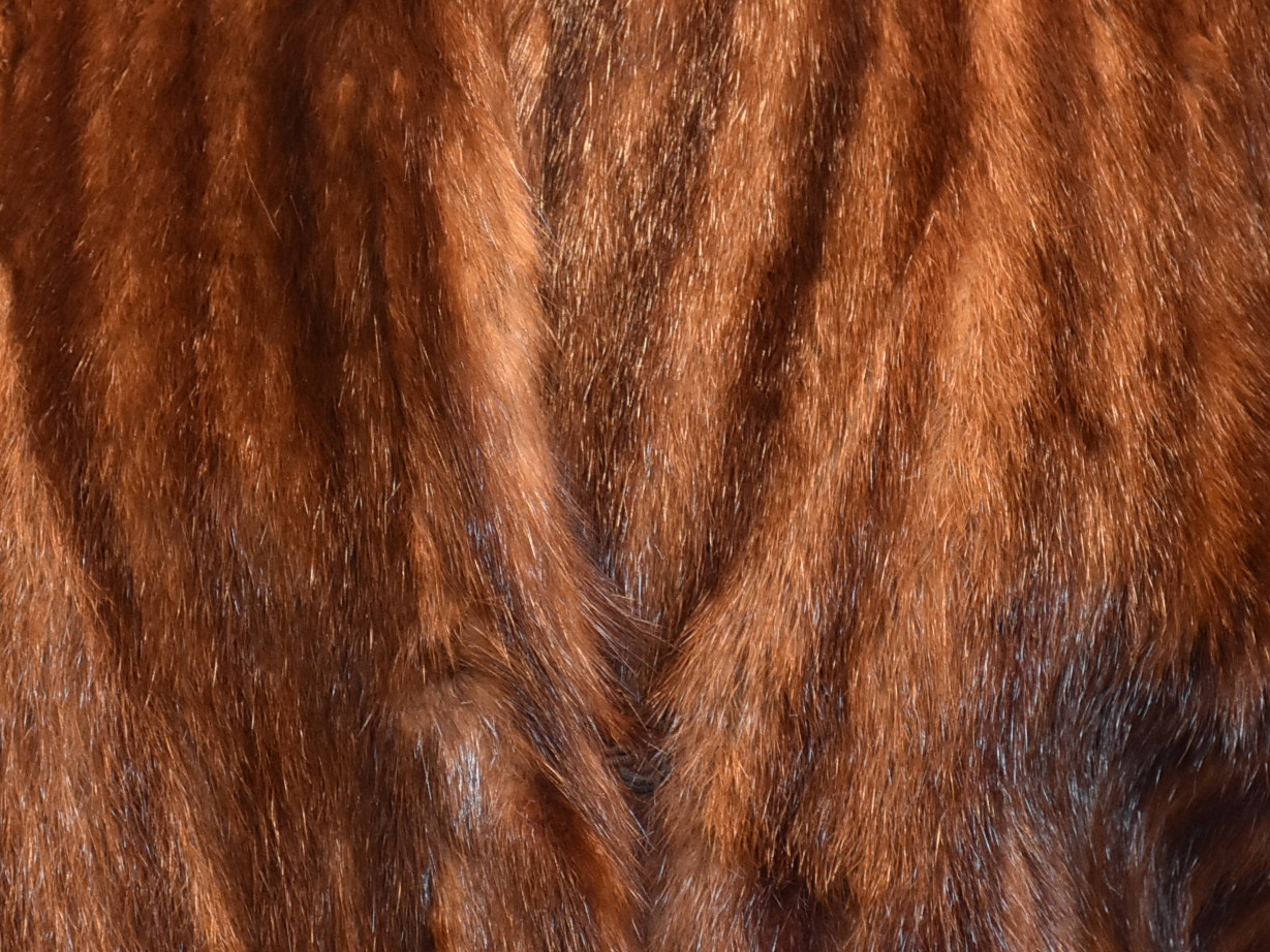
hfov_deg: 8.0
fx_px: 9026
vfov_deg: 6.0
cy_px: 176
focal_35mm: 246
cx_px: 580
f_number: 5
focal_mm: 70
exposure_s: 1/40
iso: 1600
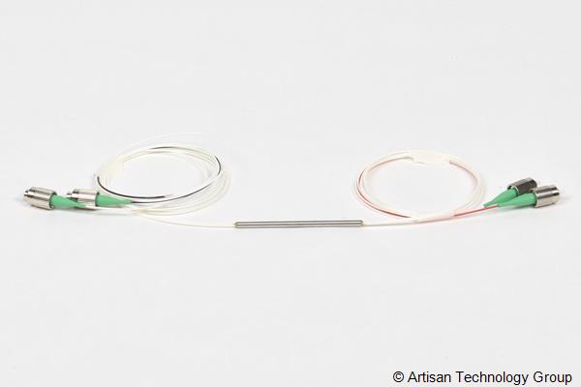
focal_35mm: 78
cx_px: 290
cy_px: 194
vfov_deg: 17.5
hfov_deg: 26.0
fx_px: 1259
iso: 200
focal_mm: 52
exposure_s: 1/200
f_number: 16
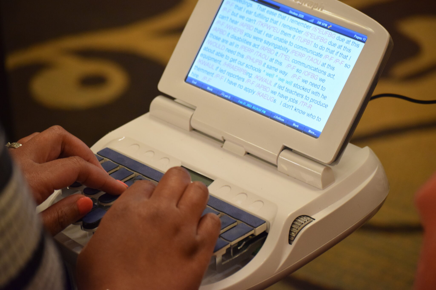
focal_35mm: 138
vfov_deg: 9.9
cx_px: 218
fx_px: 1671
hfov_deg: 14.9
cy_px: 145
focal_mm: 92
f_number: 4.2
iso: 1400
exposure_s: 1/60
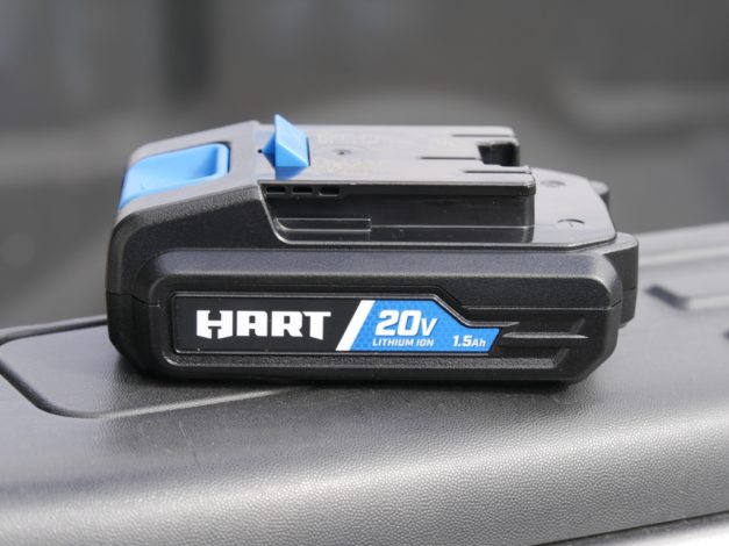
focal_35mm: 92
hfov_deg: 21.3
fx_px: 1937
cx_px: 364
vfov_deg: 16.1
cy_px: 273
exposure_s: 1/200
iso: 200
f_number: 5.6
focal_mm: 46
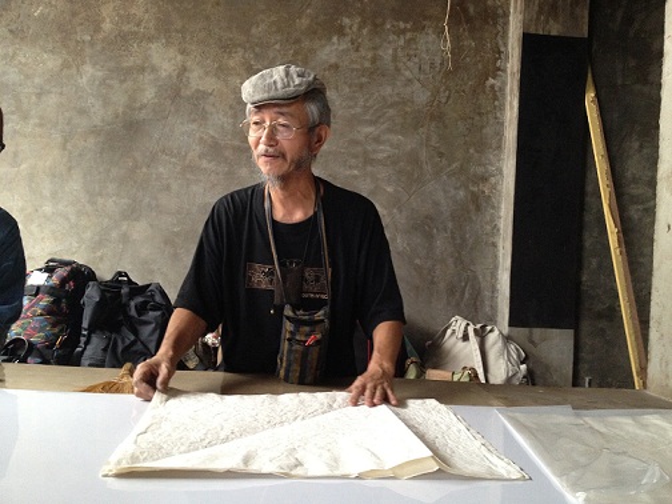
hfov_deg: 52.6
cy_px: 252
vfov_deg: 40.7
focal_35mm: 35
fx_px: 679
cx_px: 336
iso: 250
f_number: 2.4
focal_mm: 4.28
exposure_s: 1/20
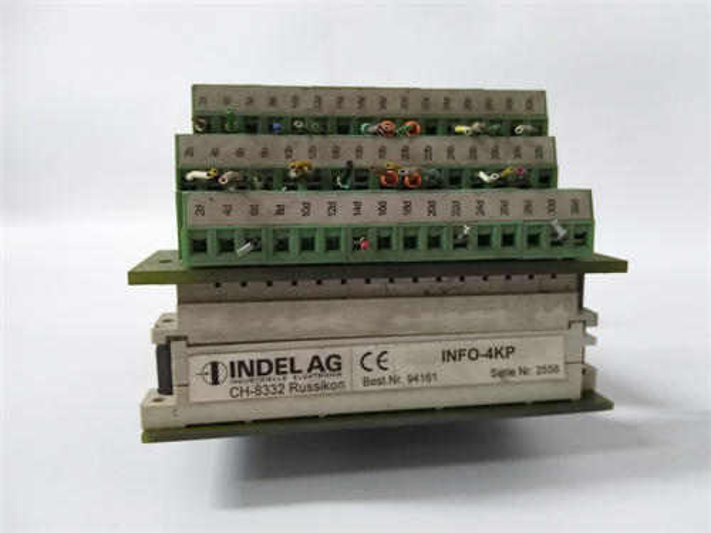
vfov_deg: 53.1
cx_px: 356
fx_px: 534
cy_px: 266
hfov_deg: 67.3
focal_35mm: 26
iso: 376
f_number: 1.8
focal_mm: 3.63
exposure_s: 1/33.3
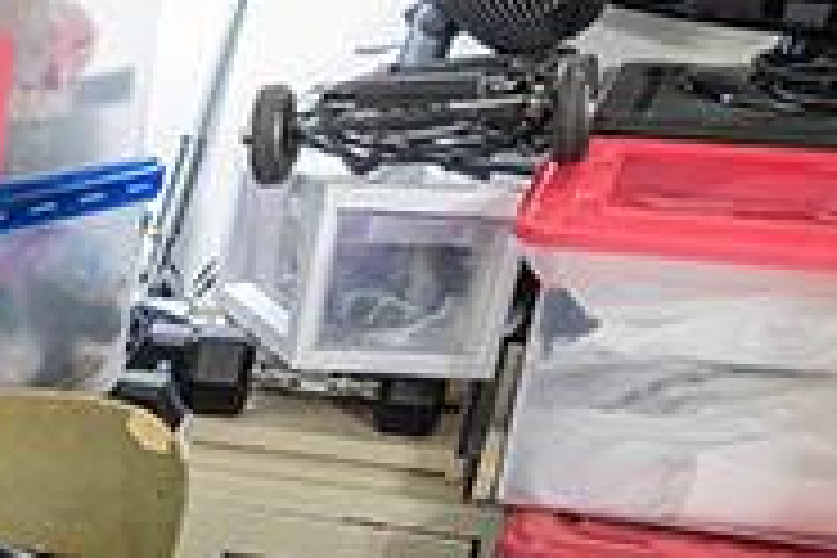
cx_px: -261
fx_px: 1744
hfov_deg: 23.7
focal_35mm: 75
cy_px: 963
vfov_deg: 15.8
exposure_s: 1/1.25
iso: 100
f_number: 9
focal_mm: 16
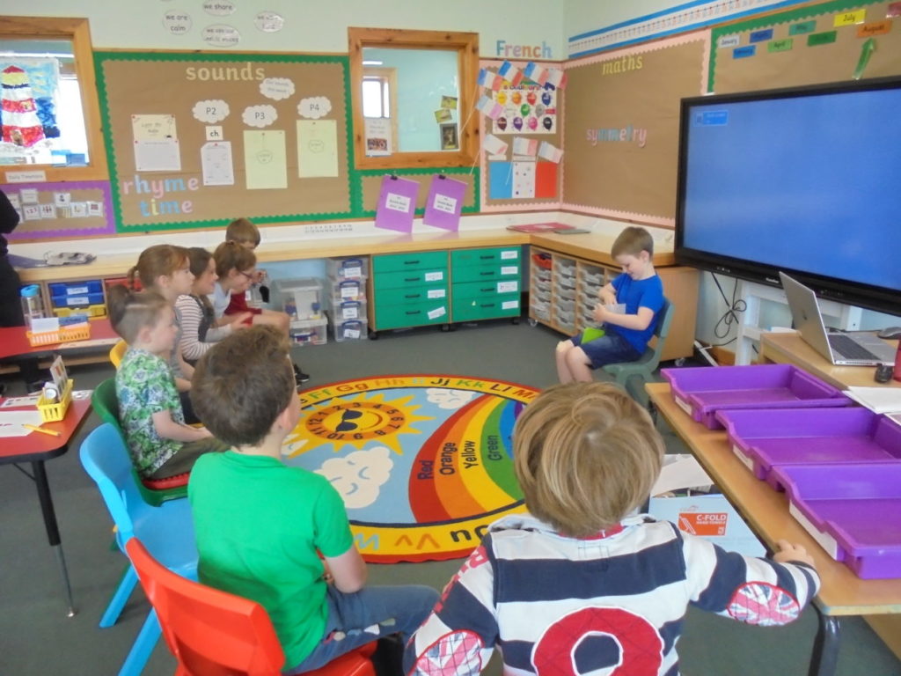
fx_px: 677
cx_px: 450
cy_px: 338
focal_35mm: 26
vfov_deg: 53.1
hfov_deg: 67.3
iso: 400
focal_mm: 4.6
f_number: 3.5
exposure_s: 1/30
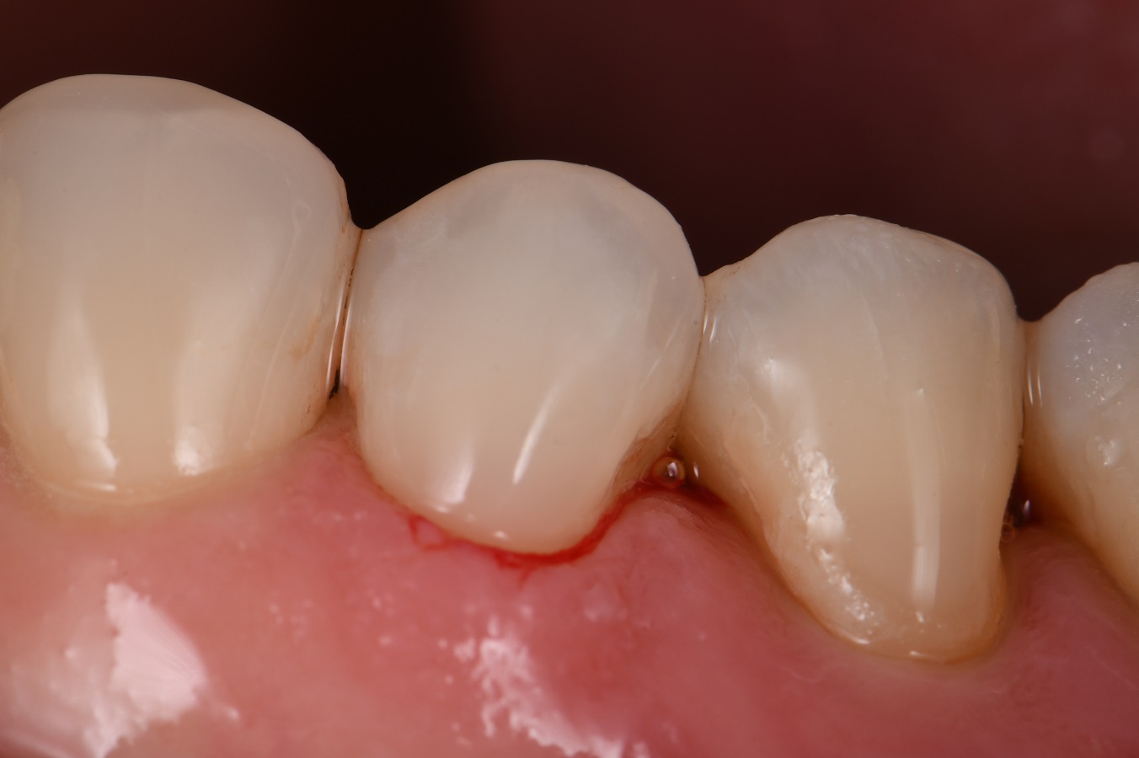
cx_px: 570
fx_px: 4965
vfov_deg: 8.7
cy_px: 379
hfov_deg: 13.1
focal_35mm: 157
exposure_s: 1/160
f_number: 32
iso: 200
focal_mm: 105
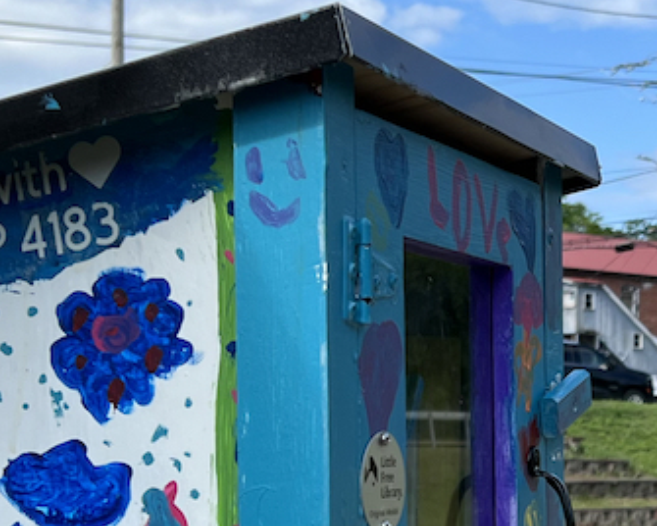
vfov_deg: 15.7
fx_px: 1886
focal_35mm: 97
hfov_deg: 18.8
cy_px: 485
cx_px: 763
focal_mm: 5.7
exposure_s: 1/2994
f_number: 1.5
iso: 50
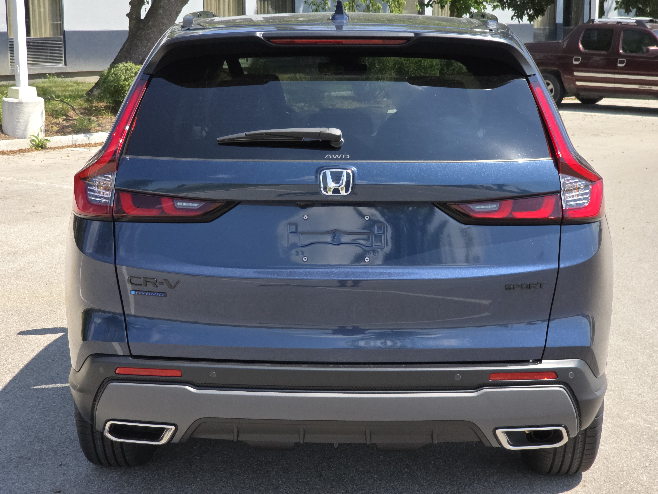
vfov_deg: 21.3
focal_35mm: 69
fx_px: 1312
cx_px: 329
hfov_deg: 28.2
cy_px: 247
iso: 100
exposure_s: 1/2000
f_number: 2.4
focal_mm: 7.9
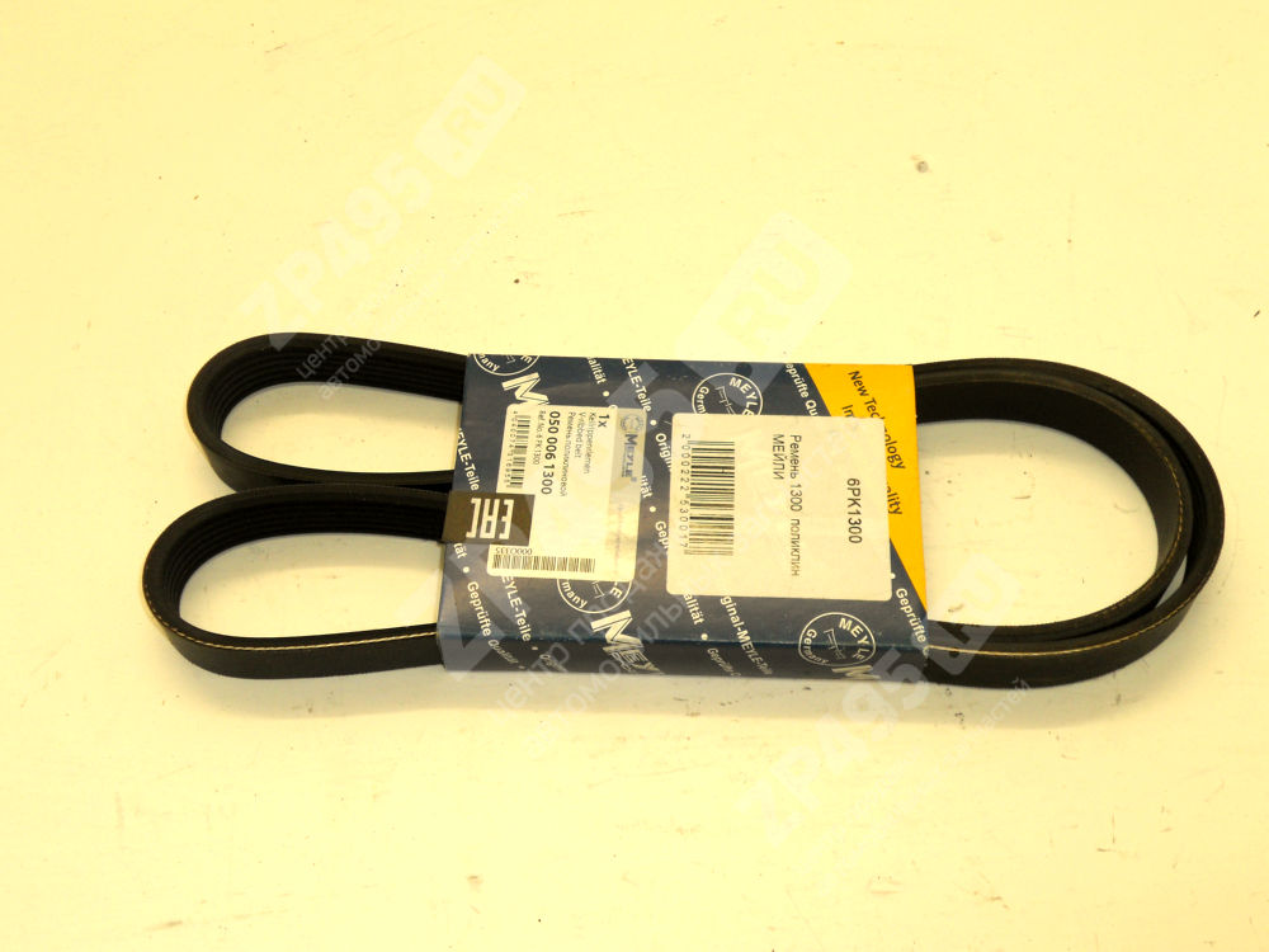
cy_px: 476
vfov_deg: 31.5
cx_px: 634
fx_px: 1686
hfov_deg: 41.2
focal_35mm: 46
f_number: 4.3
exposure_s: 1/30
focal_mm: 8.2
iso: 100
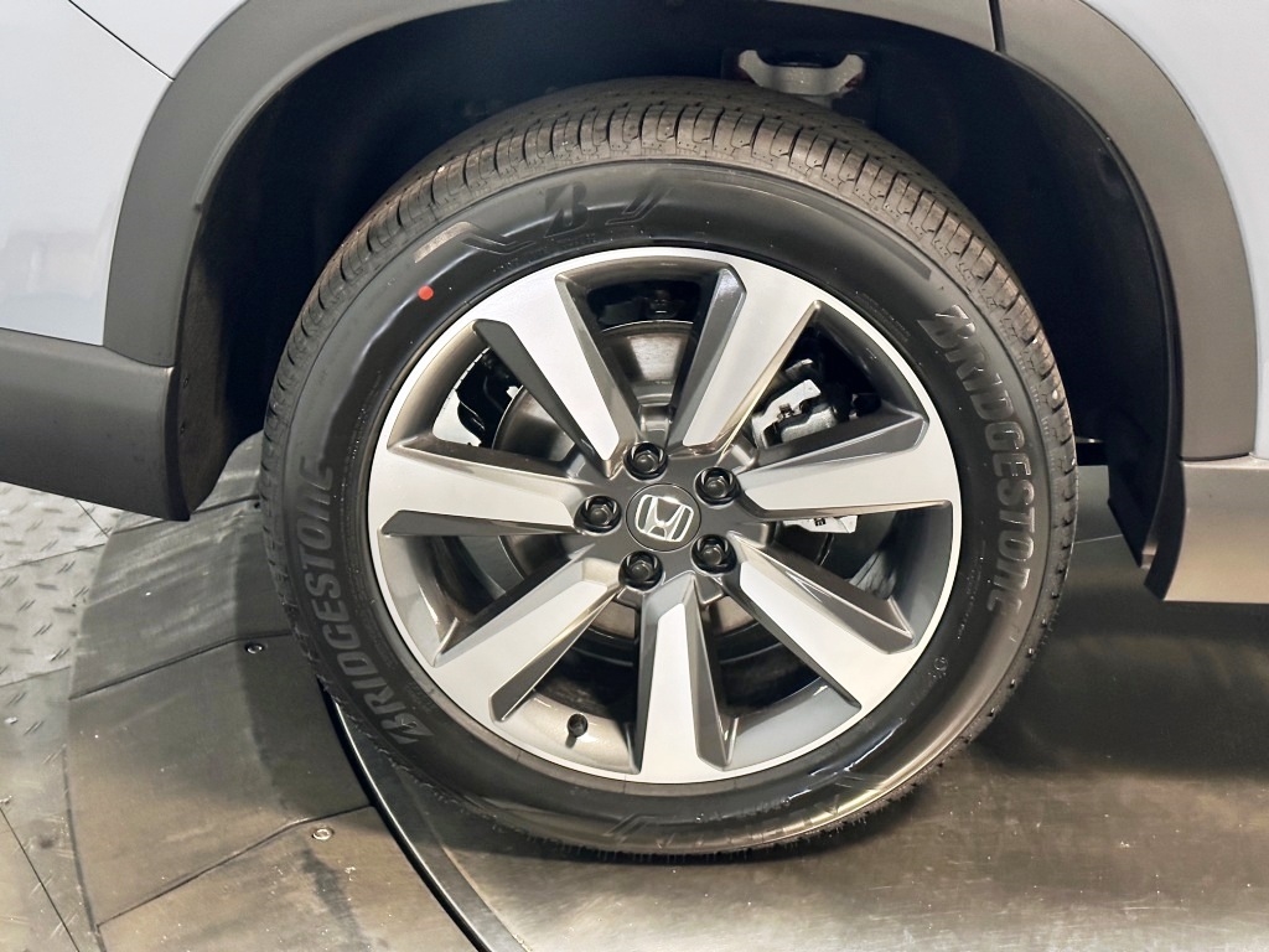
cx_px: 634
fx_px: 1760
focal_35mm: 48
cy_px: 476
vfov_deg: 30.3
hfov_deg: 39.7
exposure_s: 1/30
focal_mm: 6.86
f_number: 1.78
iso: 640
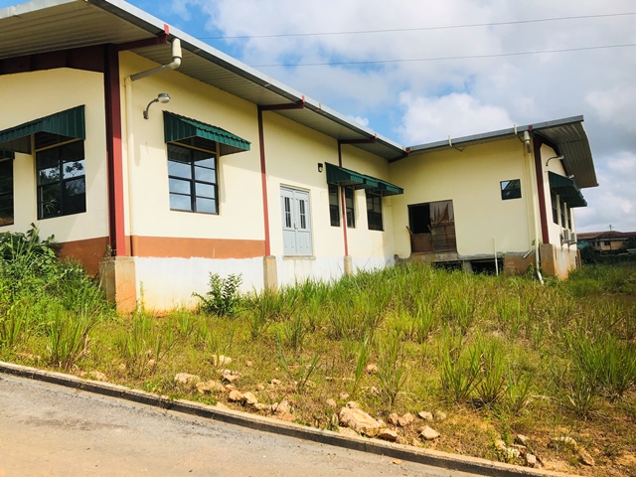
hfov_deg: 63.4
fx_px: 514
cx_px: 318
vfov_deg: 49.7
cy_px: 238
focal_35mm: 28
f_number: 1.8
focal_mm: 3.99
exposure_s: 1/2288
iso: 20
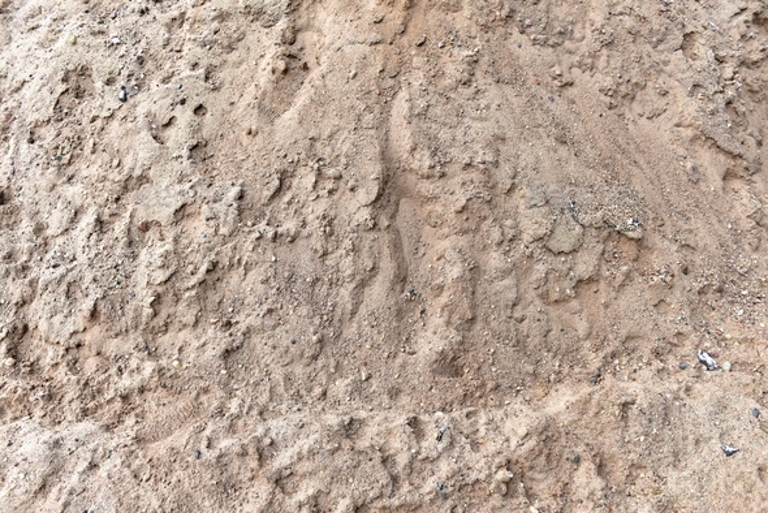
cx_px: 384
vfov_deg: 48.0
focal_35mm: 27
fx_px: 576
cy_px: 256
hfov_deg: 67.4
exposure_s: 1/160
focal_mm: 27
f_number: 4
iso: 320
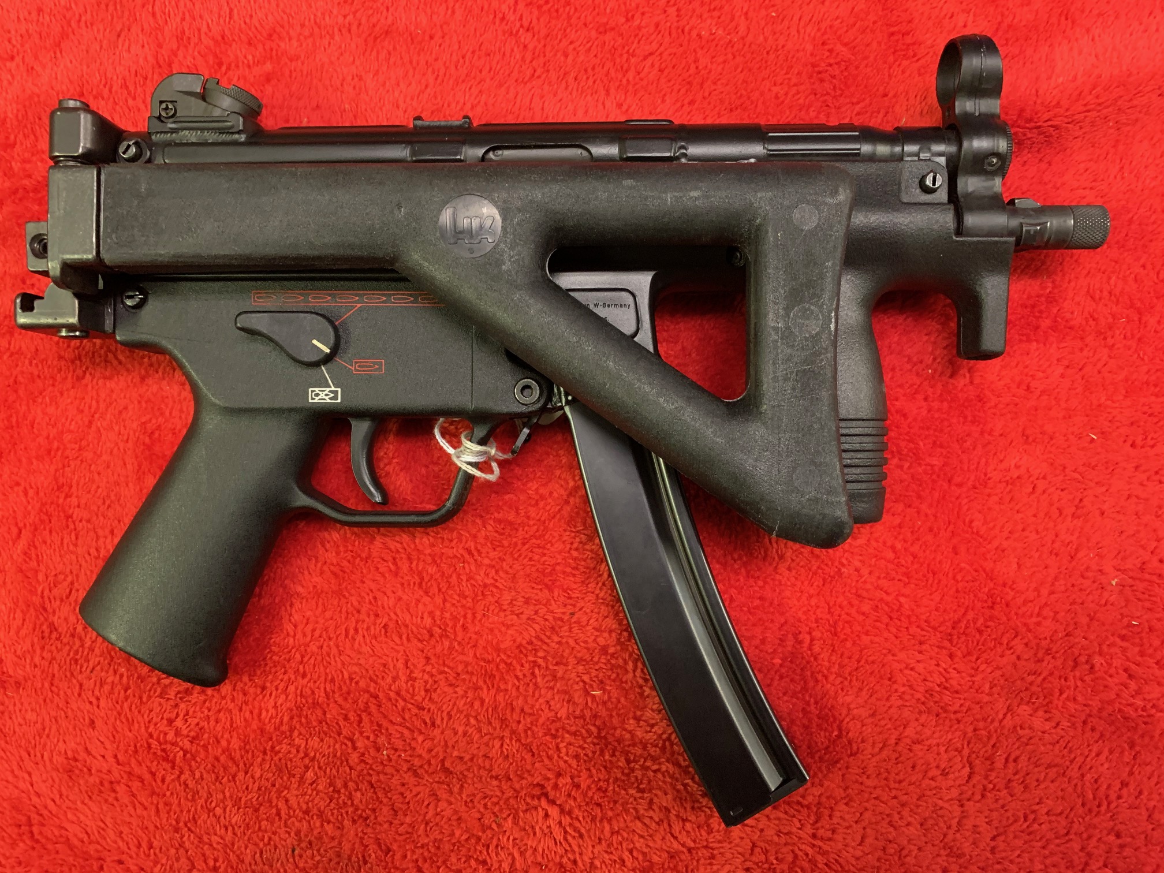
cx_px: 582
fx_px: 874
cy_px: 436
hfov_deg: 67.3
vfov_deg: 53.1
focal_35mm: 26
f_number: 1.8
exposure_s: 1/30
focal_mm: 4.25
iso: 640
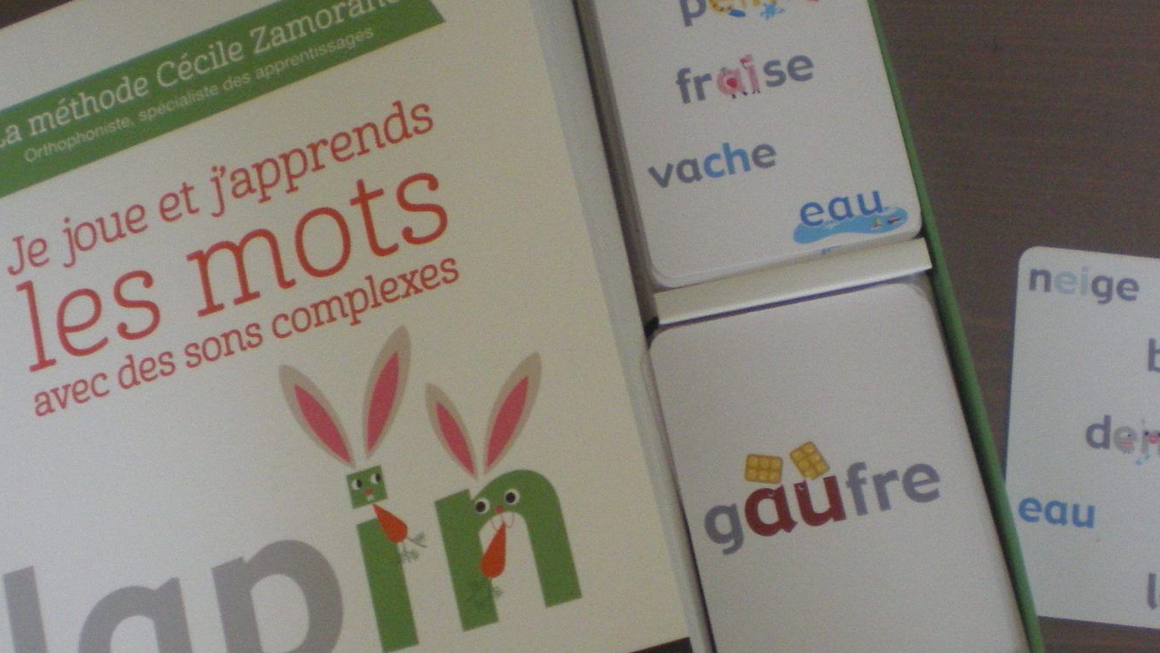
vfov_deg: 19.1
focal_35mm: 63
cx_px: 658
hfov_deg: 33.3
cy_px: 387
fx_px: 1938
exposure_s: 1/50
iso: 320
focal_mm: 6.3
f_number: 3.1
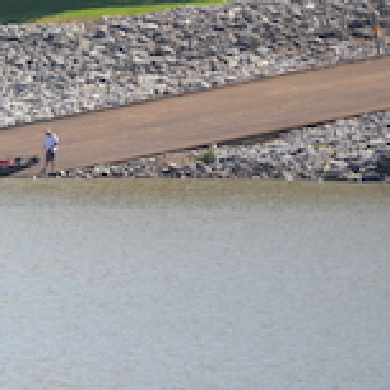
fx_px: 9237
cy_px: -48
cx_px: -339
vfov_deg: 2.4
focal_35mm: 725
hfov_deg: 2.4
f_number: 5.6
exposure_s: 1/500
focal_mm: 145
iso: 140
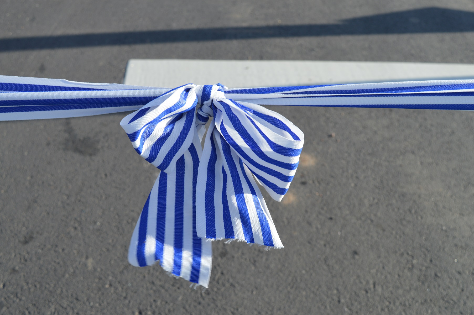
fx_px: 552
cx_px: 237
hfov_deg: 46.4
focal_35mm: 42
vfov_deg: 31.8
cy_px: 158
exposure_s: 1/250
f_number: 8
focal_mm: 28
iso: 100
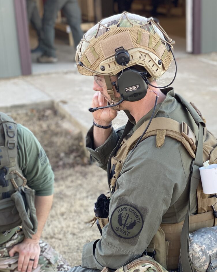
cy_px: 185
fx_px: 666
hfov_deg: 18.4
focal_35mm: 83
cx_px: 148
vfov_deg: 22.9
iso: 40
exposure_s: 1/122
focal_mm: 6
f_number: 2
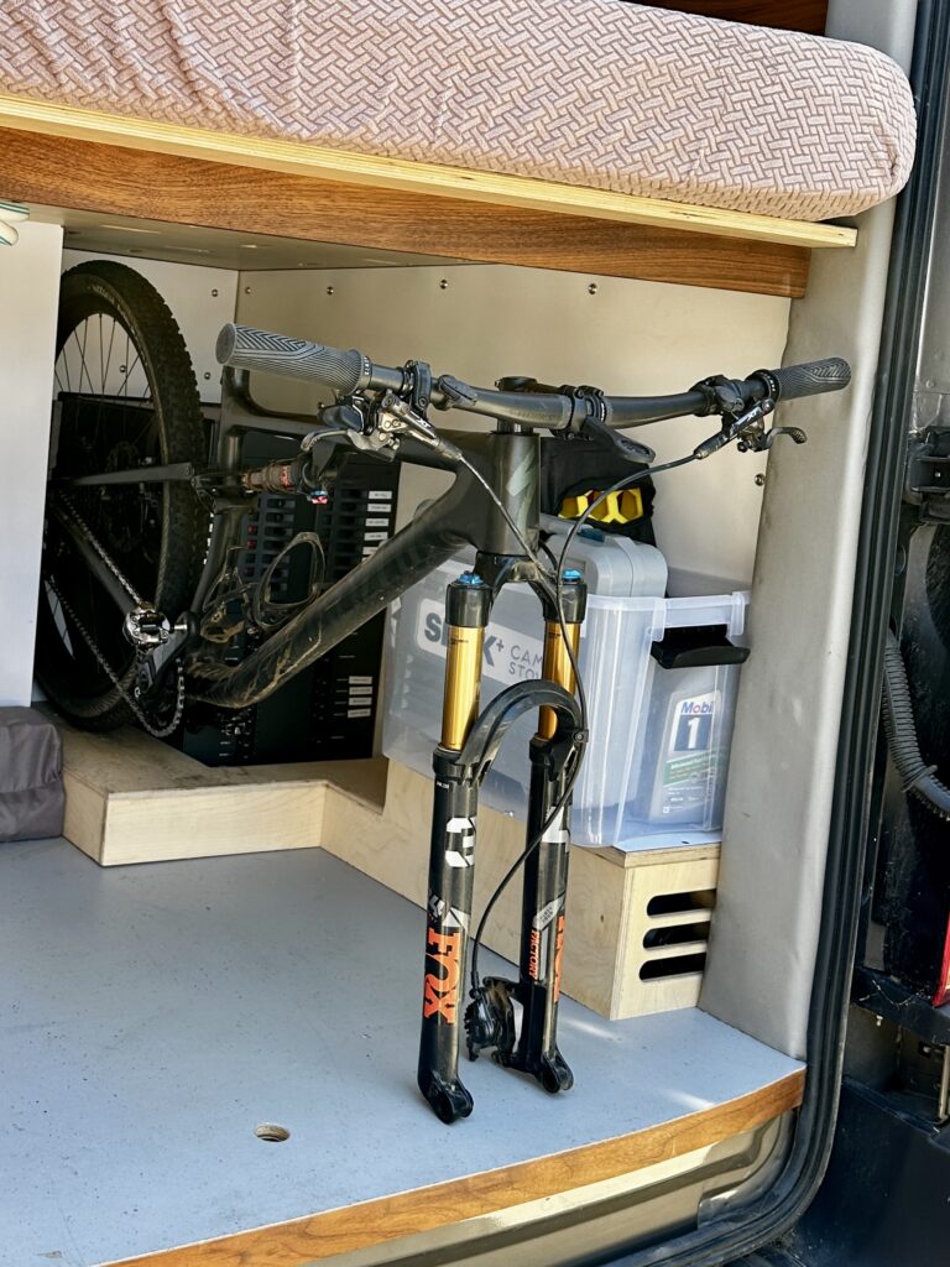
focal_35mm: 24
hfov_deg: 56.8
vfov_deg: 71.6
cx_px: 475
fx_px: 878
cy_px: 634
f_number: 1.78
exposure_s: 1/341
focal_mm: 6.86
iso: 80
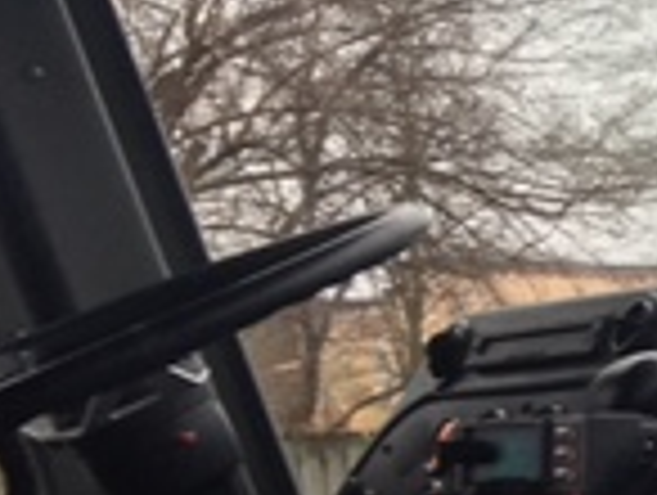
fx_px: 2414
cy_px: 612
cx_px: 1404
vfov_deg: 11.4
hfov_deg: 13.0
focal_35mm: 127
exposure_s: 1/60
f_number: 2.2
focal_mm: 4.15
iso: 25
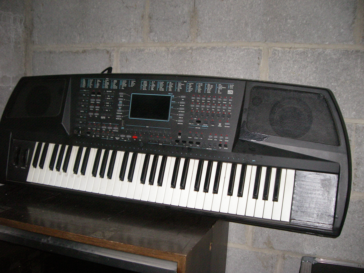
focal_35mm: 38
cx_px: 182
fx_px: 400
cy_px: 136
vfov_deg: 37.7
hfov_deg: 49.0
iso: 400
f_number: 2.7
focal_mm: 6.2
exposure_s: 1/50
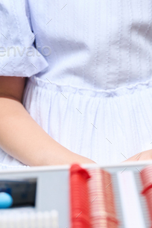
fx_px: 872
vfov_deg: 14.8
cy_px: 45
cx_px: 127
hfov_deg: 9.9
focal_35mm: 138
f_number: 2.8
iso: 640
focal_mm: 47.6
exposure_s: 1/250
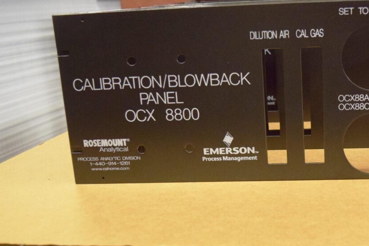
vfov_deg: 23.6
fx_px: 584
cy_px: 174
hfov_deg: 34.2
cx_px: 284
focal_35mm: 57
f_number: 3.8
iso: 1600
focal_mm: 20
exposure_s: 1/30
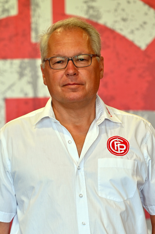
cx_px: 78
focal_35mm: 155
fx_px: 1002
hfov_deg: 8.8
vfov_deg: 13.3
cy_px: 117
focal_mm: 155
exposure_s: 1/200
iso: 250
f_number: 2.8
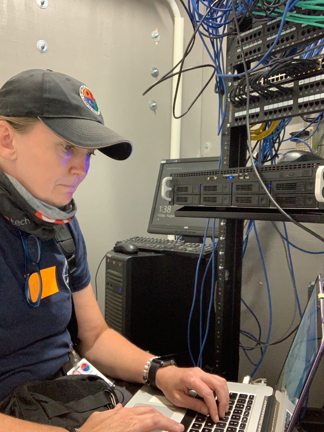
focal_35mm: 32
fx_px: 399
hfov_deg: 44.2
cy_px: 216
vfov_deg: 56.8
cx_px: 162
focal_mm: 2.87
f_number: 2.2
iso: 250
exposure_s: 1/60
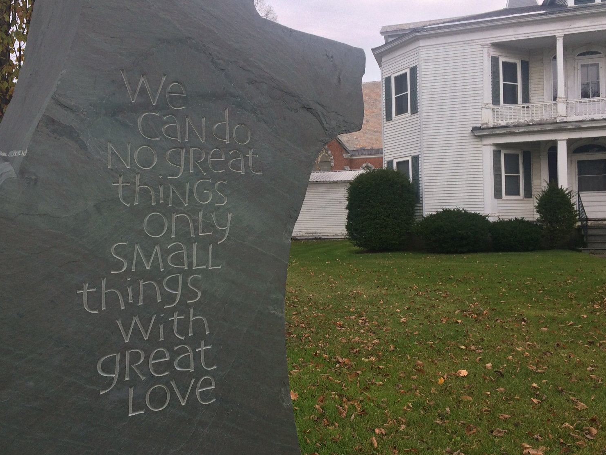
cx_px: 288
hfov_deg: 56.8
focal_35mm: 32
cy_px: 224
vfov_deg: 44.2
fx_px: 560
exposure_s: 1/622
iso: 32
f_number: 2.2
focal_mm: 4.15
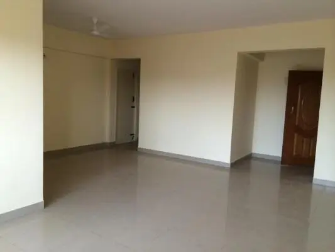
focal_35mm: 30
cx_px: 168
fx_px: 290
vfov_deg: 46.8
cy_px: 126
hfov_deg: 60.0
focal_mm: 4.12
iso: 100
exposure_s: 1/30
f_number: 2.2
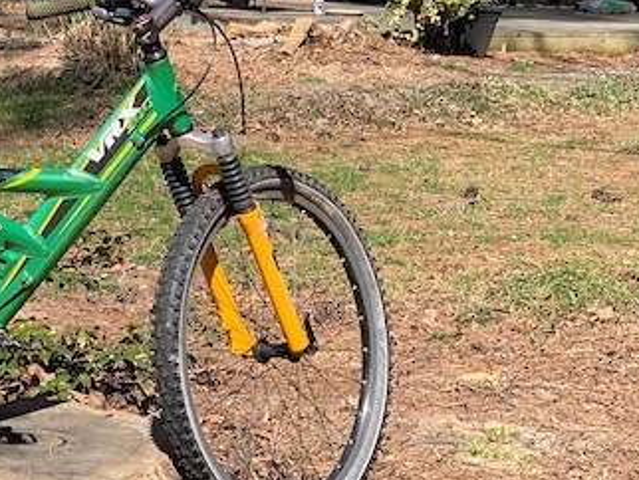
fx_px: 2383
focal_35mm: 129
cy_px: 165
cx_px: 26
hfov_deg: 15.1
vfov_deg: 11.5
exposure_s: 1/922
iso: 16
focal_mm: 6
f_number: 2.4
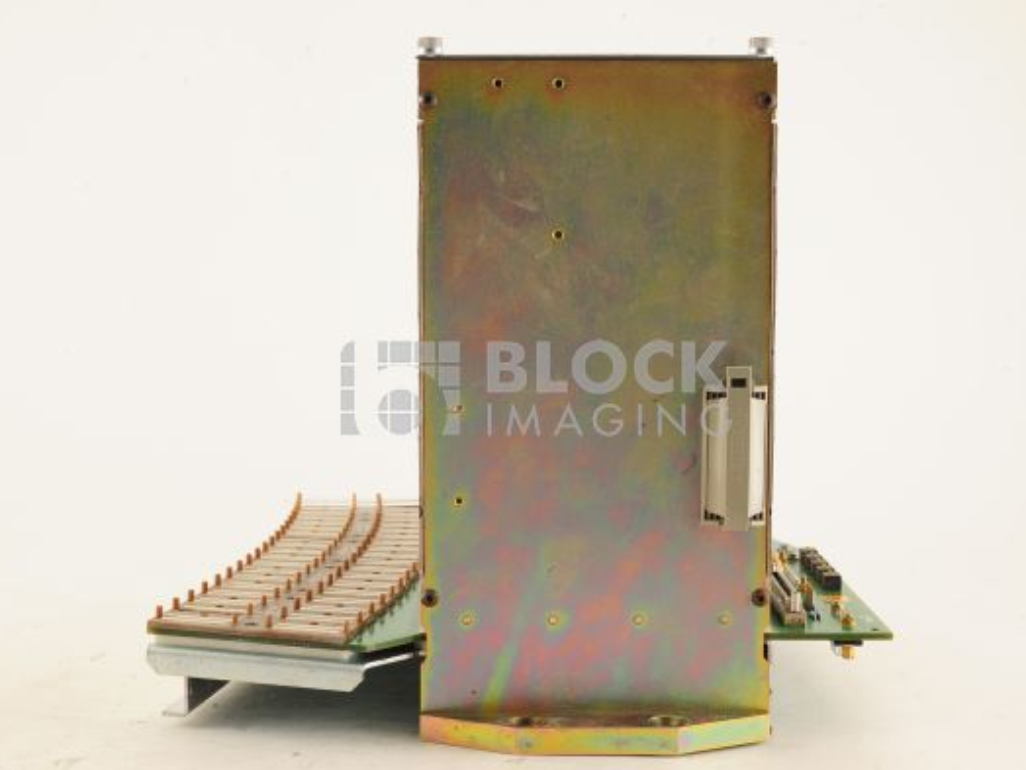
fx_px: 1630
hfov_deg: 34.9
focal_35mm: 55
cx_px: 536
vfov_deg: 26.6
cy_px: 389
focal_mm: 50
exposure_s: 1/160
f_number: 13
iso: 1600
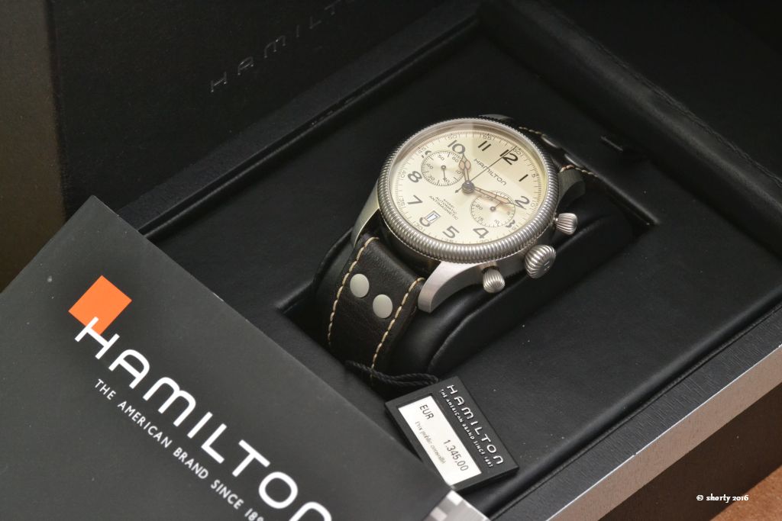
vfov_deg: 10.2
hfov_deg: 15.2
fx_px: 2933
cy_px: 260
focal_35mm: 135
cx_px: 391
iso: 1600
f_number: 16
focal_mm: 90
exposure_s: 1/100
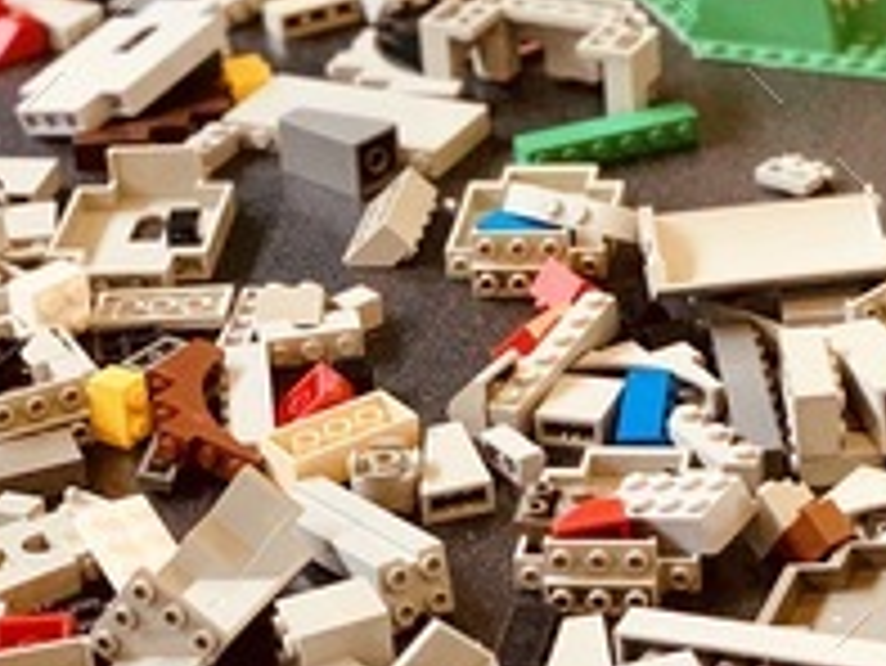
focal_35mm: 156
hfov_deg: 12.4
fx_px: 3995
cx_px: 1057
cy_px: 47
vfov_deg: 9.5
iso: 320
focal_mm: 6
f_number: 2.4
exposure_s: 1/60
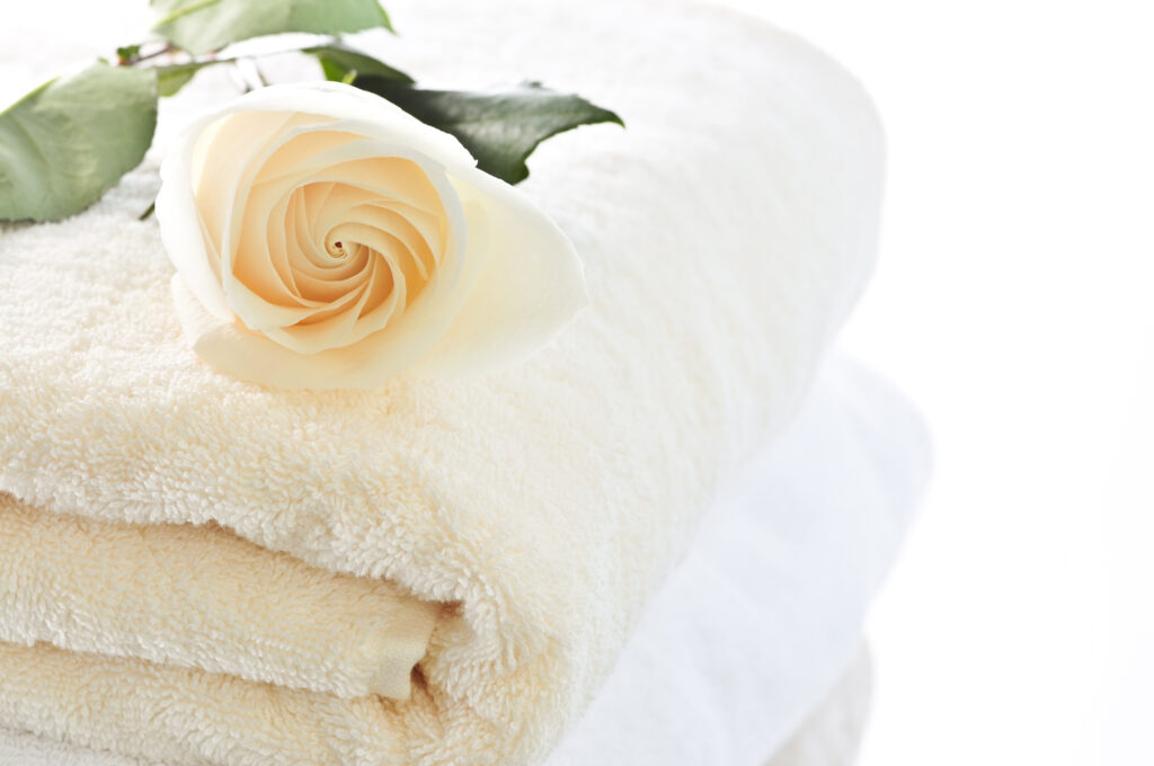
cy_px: 383
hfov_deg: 13.1
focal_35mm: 158
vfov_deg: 8.7
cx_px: 577
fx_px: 5042
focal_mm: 105
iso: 200
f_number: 9
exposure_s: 1/20
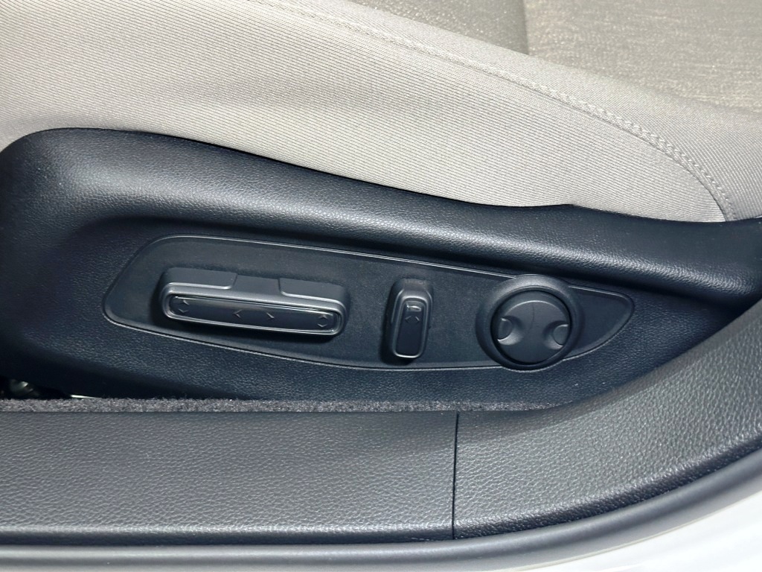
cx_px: 381
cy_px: 286
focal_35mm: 48
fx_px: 1057
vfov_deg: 30.3
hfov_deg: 39.7
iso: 400
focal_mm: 6.86
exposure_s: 1/40
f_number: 1.78
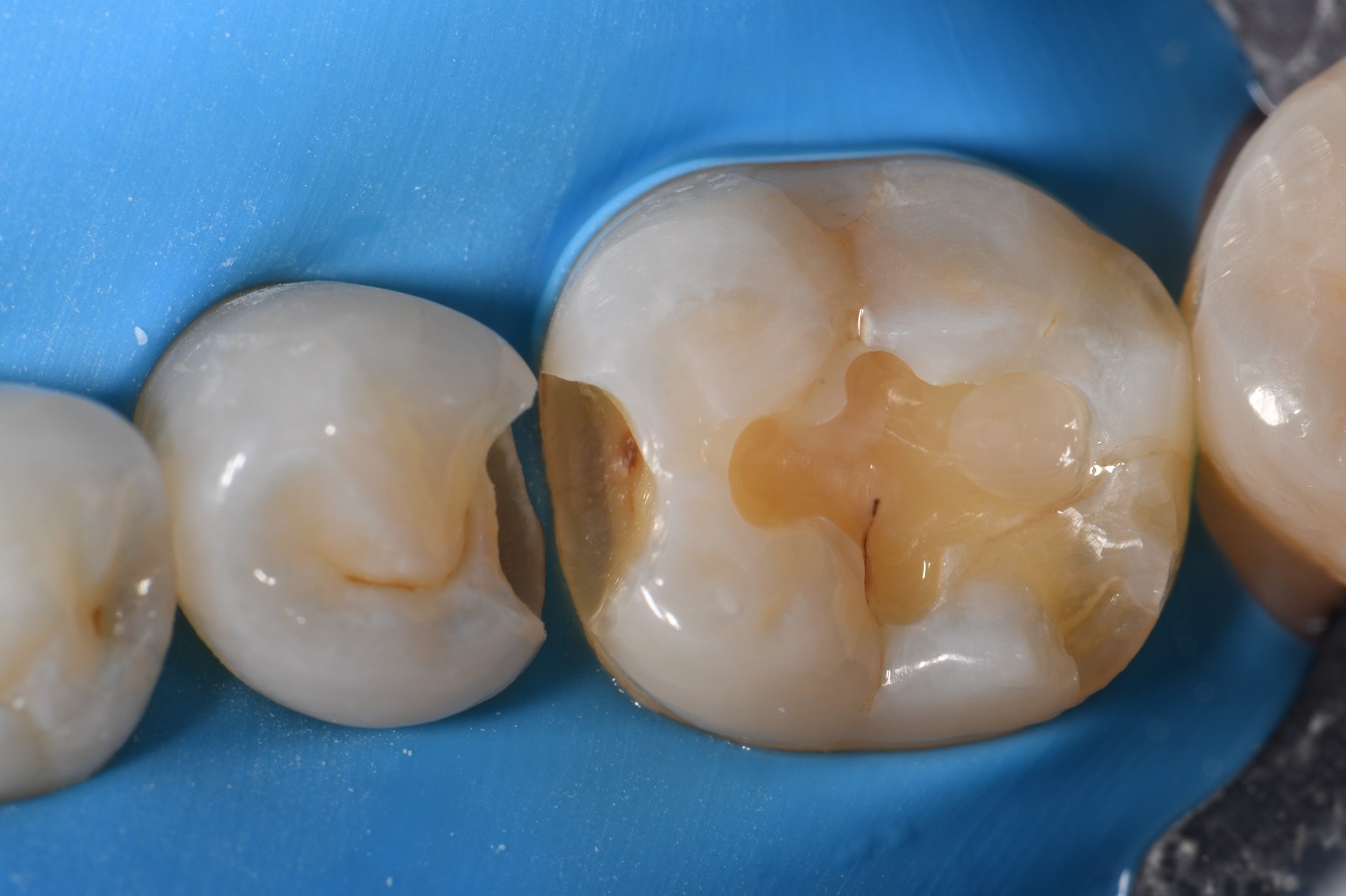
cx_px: 673
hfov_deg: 13.1
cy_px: 448
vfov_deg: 8.7
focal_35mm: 157
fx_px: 5867
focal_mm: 105
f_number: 32
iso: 200
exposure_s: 1/160
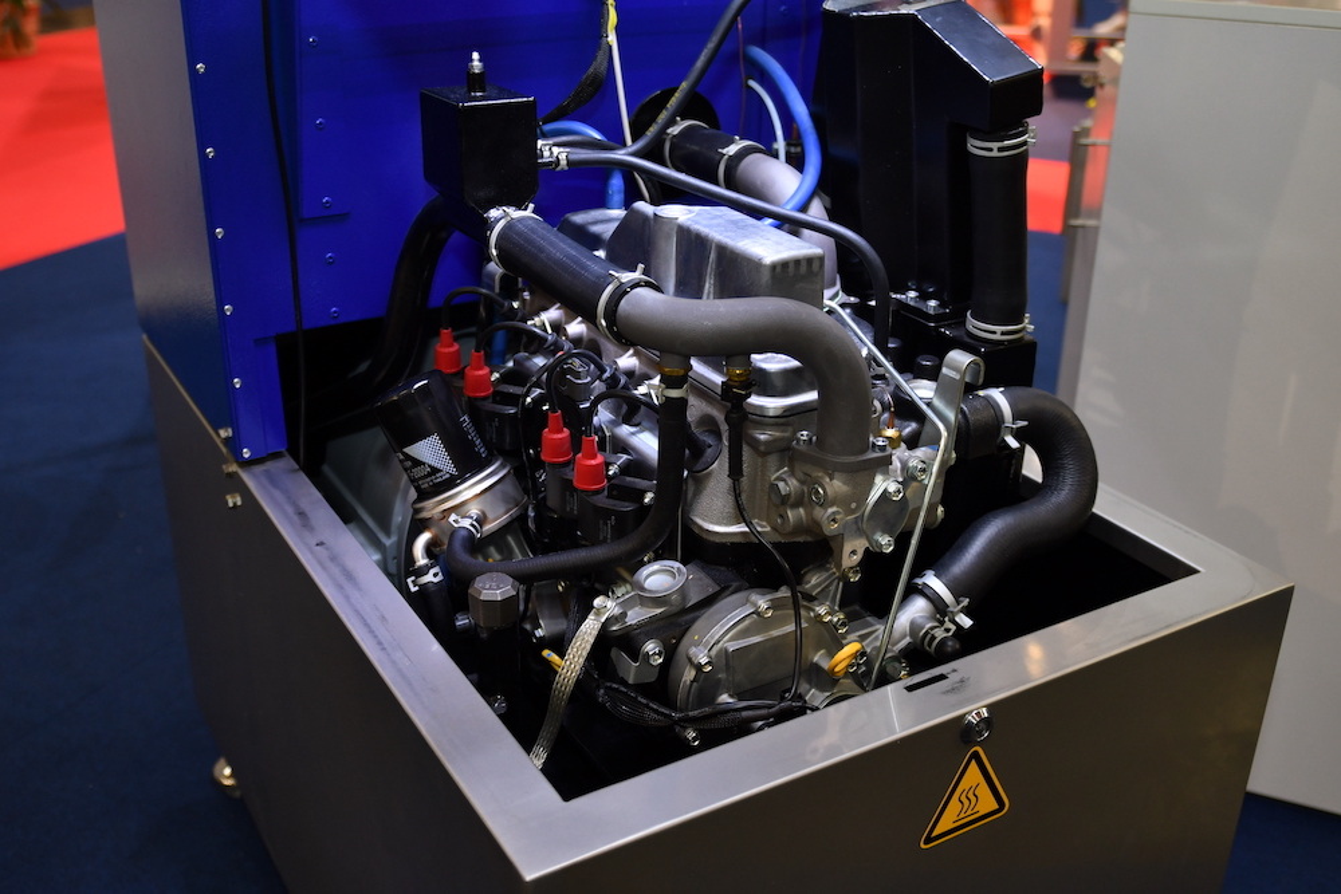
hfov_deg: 53.1
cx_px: 670
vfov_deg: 36.9
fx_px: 1341
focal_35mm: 36
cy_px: 447
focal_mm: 24
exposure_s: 1/250
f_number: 2.8
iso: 500
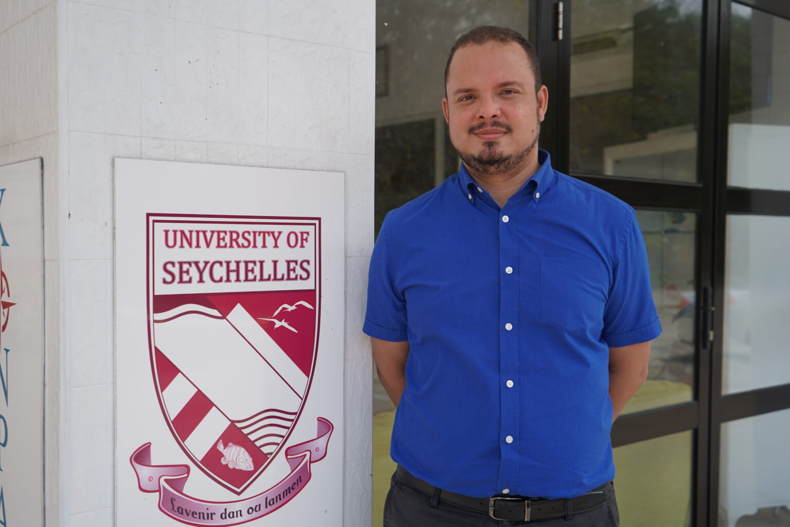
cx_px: 395
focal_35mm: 38
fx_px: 834
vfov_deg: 35.1
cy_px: 264
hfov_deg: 50.7
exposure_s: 1/400
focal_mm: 38
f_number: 4.5
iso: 100
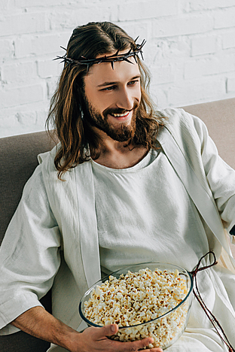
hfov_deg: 12.2
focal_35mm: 112
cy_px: 147
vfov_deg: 18.2
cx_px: 146
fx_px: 1097
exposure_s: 1/200
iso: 500
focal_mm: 70
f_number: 3.5
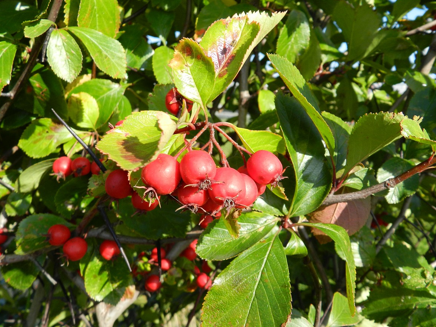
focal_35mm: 33
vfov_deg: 42.9
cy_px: 164
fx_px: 416
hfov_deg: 55.4
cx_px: 215
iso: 160
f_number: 3.7
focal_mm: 5.6
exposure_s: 1/500
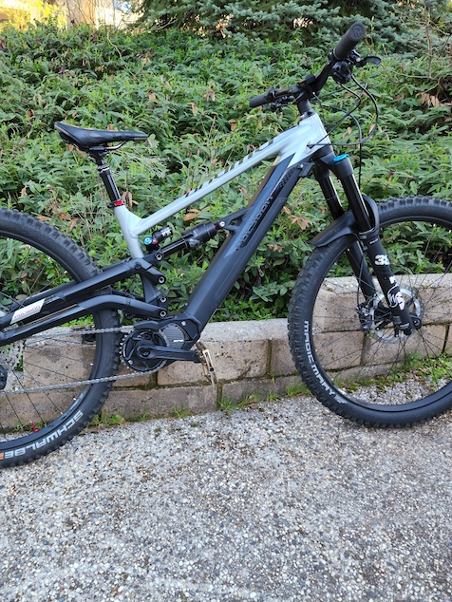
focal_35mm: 29
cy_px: 323
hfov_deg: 47.8
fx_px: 505
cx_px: 168
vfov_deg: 61.6
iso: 32
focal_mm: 5.4
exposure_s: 1/50
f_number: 1.8
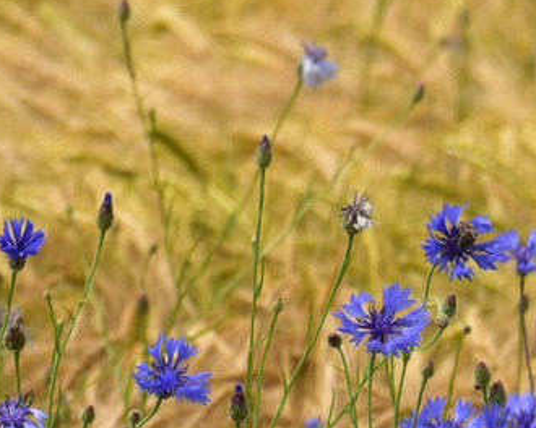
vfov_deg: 2.2
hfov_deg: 2.8
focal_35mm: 691
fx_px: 10962
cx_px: -733
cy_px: 516
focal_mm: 100
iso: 400
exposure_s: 1/1000
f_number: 8
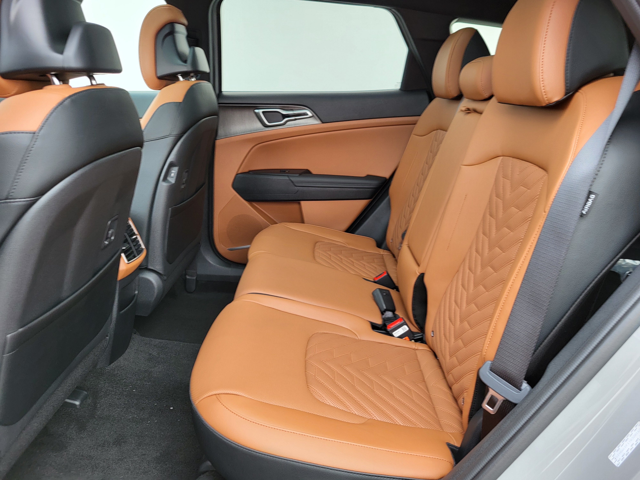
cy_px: 240
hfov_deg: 67.3
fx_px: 481
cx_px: 320
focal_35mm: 26
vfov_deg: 53.1
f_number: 1.8
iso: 40
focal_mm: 5.4
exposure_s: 1/120
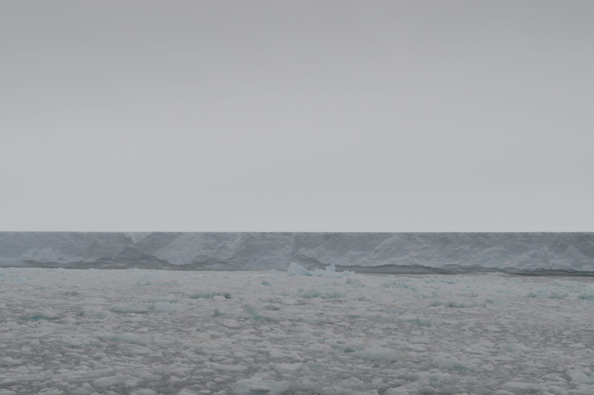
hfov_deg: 25.7
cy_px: 240
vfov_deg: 17.2
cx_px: 261
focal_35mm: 79
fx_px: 1302
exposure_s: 1/320
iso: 100
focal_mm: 42
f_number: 9
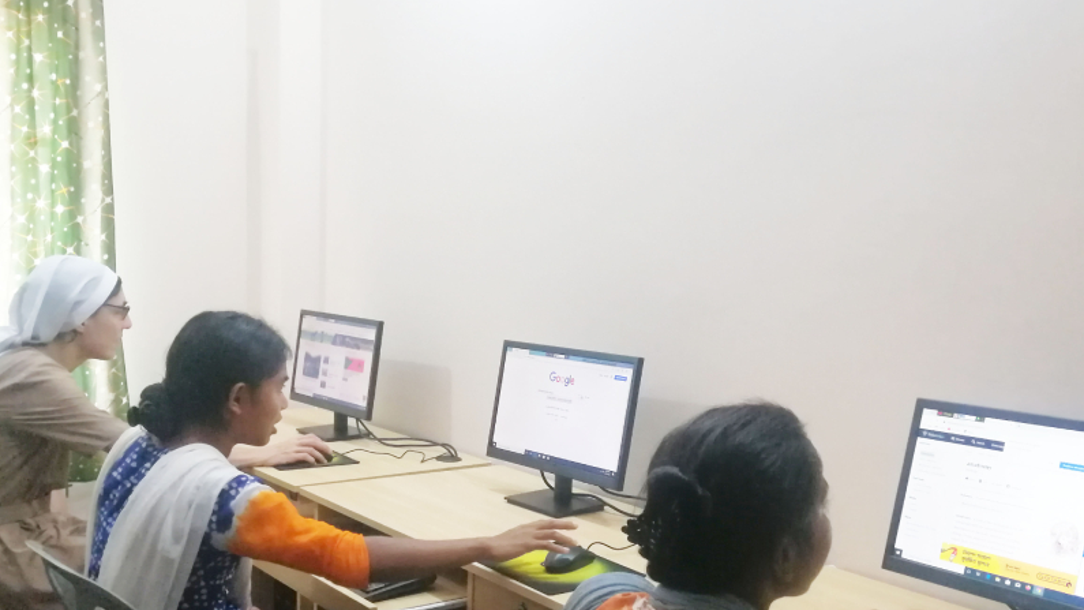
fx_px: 1063
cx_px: 566
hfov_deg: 54.0
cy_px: 430
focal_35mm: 37
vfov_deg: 31.6
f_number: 1.8
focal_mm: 3.95
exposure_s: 1/100
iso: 500
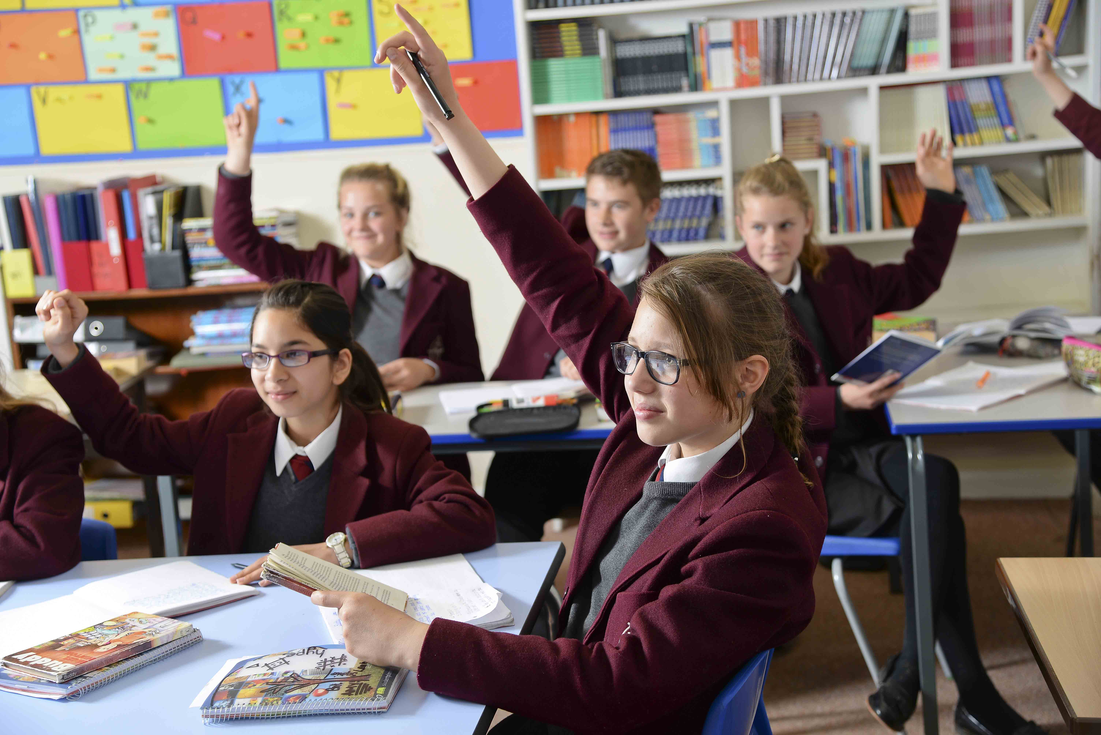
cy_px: 368
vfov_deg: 24.6
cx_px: 550
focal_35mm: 55
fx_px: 1683
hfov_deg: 36.2
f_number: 4.5
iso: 160
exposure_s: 1/80
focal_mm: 55
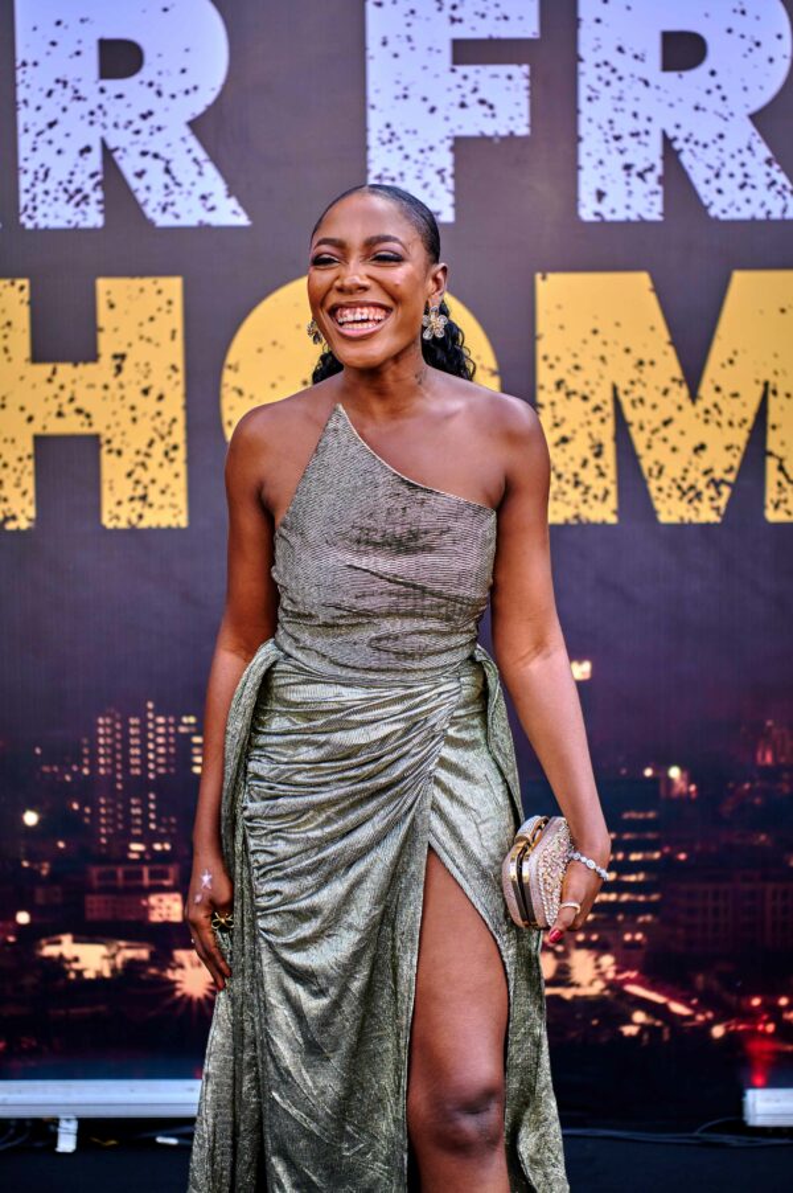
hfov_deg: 19.4
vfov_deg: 28.9
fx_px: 2316
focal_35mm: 70
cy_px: 596
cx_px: 396
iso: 400
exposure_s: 1/1000
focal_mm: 70
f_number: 2.8
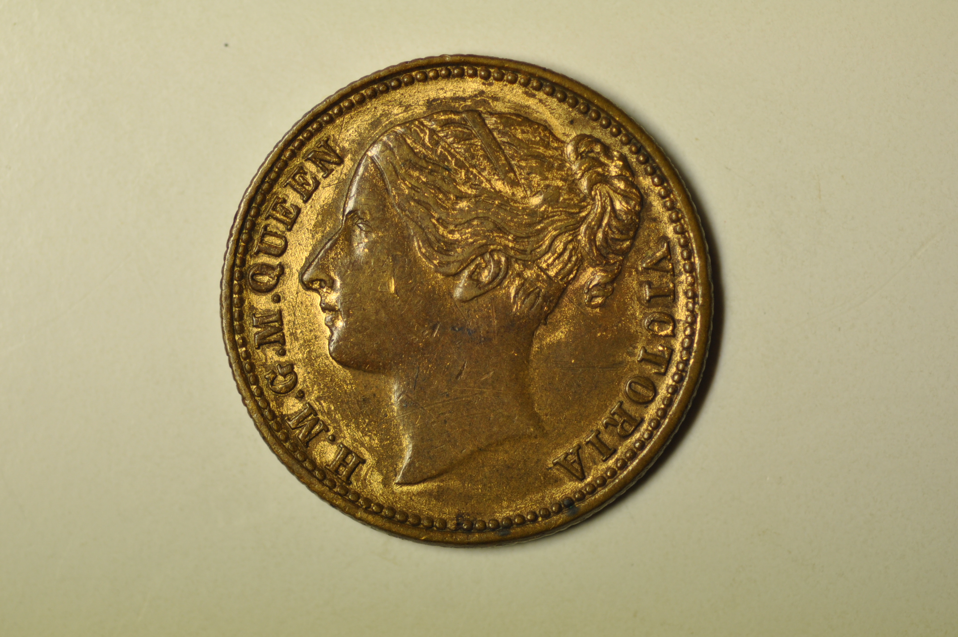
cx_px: 479
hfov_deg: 22.6
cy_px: 318
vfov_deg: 15.2
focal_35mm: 90
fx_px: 2392
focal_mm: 60
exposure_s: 1/250
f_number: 4
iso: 400
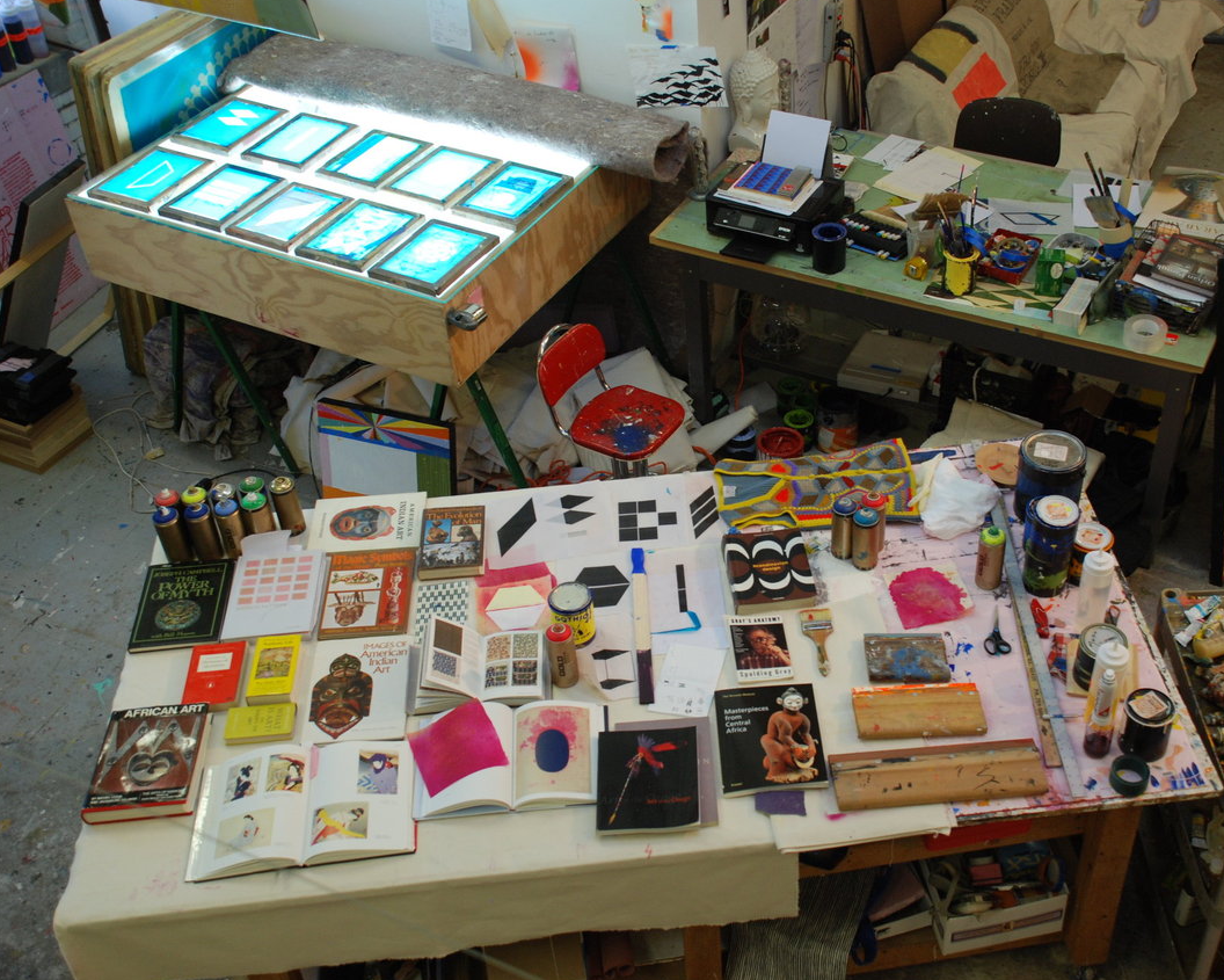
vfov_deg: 36.5
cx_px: 698
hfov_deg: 44.7
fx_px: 1485
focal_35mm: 41
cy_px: 489
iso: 320
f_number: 4
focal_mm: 24
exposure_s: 1/30
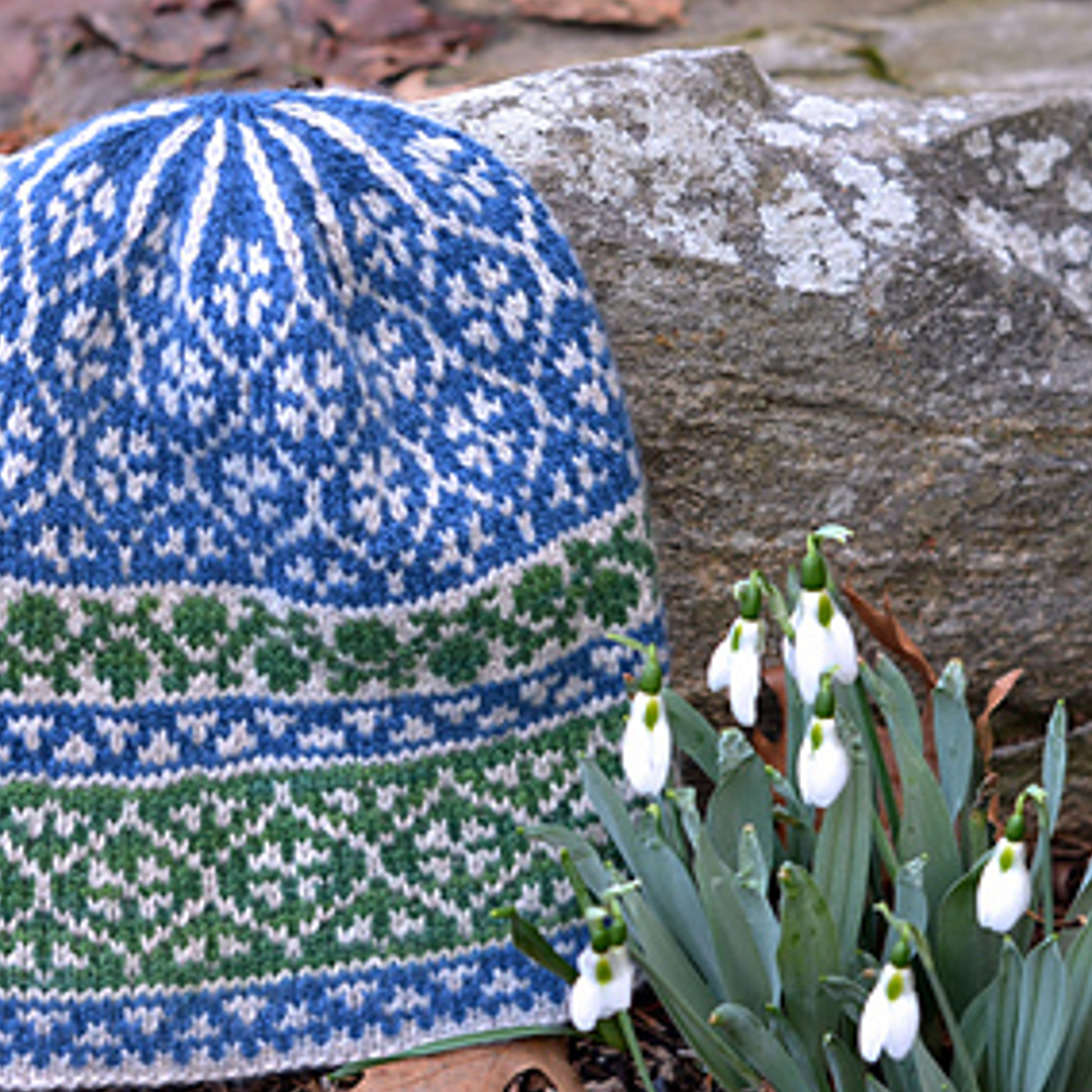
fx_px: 3997
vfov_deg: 15.6
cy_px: 613
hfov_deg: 15.5
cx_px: 461
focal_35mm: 112
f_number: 4
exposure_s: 1/60
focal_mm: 50
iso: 400
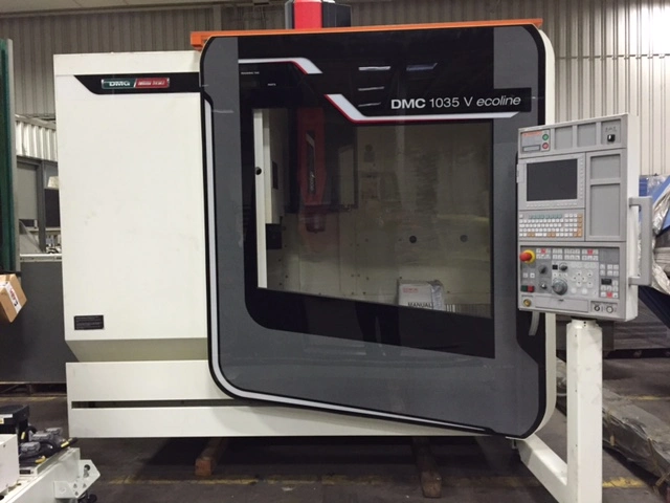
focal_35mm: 29
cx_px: 335
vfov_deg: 48.2
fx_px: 561
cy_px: 252
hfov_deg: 61.7
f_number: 2.2
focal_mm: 4.15
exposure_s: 1/24
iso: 250
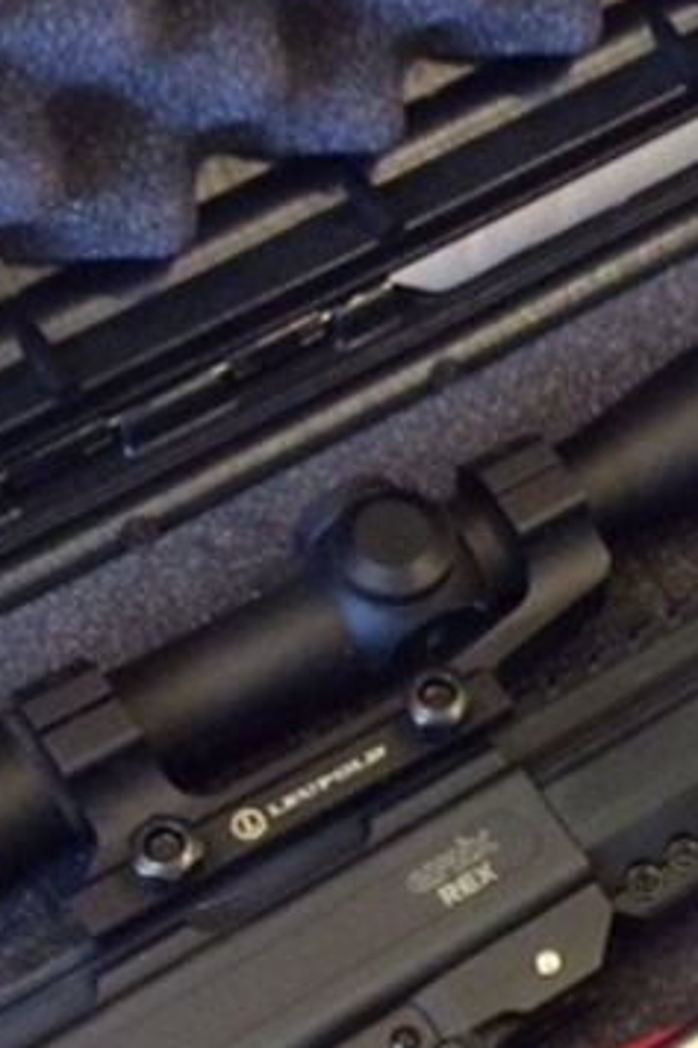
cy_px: 865
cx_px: 857
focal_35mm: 84
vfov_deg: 23.8
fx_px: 2445
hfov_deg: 15.6
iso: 250
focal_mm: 3.3
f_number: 2.4
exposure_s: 1/24
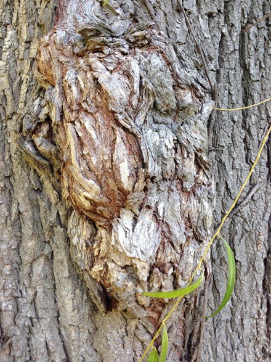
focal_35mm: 36
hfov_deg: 39.6
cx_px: 144
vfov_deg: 51.3
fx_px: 376
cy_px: 172
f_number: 2.4
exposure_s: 1/60
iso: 50
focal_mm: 4.12
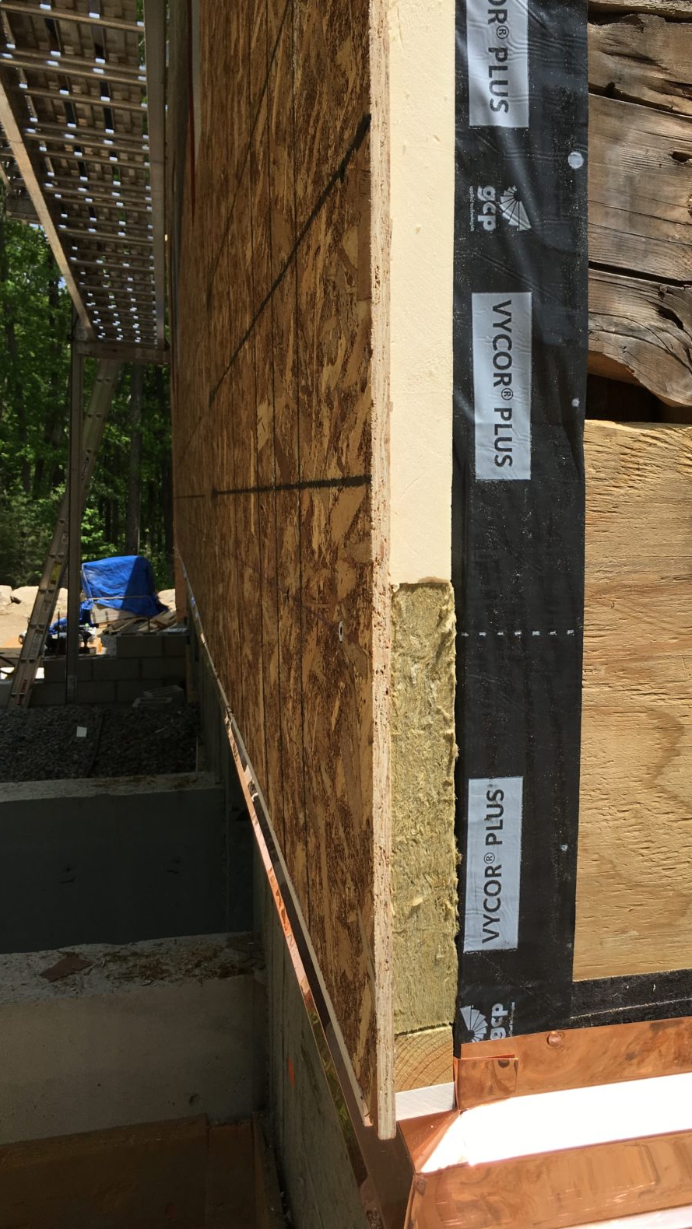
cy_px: 621
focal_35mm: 32
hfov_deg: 36.3
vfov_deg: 61.0
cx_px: 463
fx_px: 1044
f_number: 2.2
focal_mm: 4.15
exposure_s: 1/1183
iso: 25
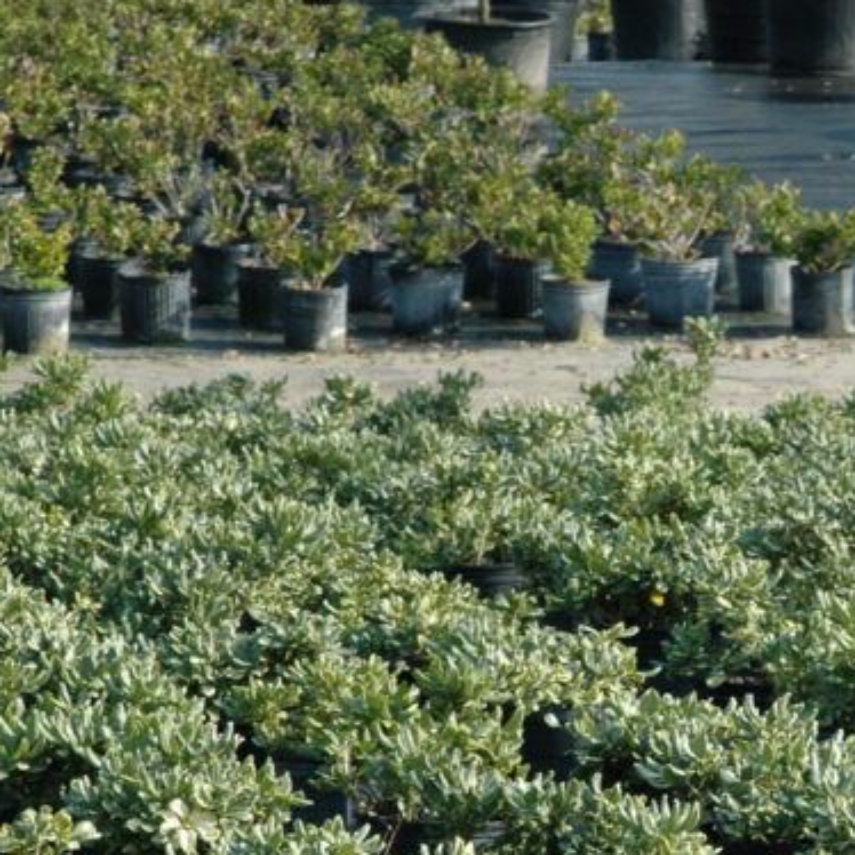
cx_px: 802
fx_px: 6036
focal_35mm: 216
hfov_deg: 8.1
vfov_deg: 8.1
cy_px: 614
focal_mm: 62
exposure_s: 1/320
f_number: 9
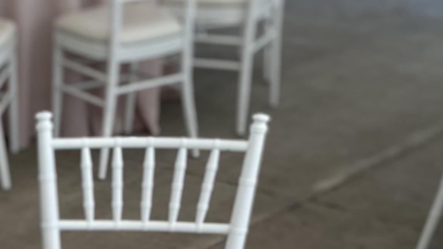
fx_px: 1163
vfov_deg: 9.6
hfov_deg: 20.3
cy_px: 737
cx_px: -79
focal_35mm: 99
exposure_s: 1/185
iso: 32
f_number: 1.8
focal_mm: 4.25
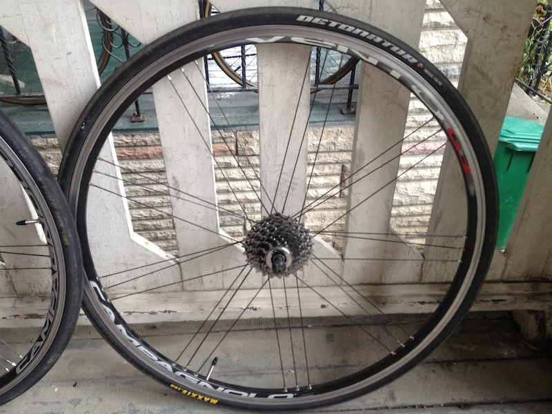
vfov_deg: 40.7
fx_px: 558
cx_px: 276
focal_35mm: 35
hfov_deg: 52.6
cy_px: 207
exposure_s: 1/24
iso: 80
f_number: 2.4
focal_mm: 4.28
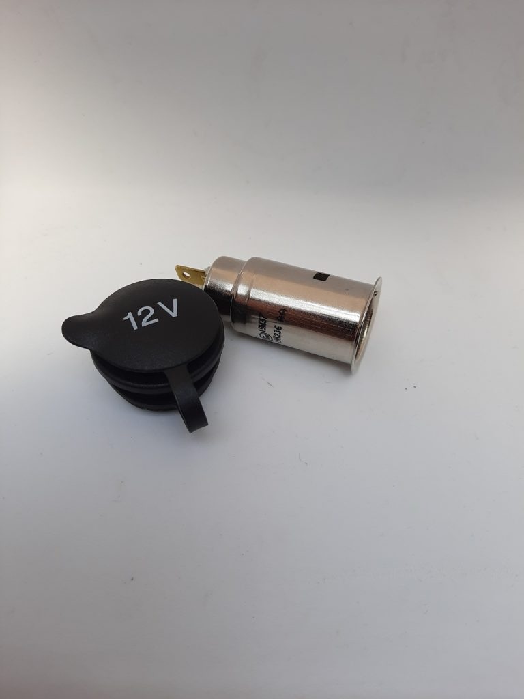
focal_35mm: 25
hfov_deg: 54.9
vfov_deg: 69.4
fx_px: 505
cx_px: 262
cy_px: 350
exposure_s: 1/318
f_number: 2
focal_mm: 4.6
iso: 32
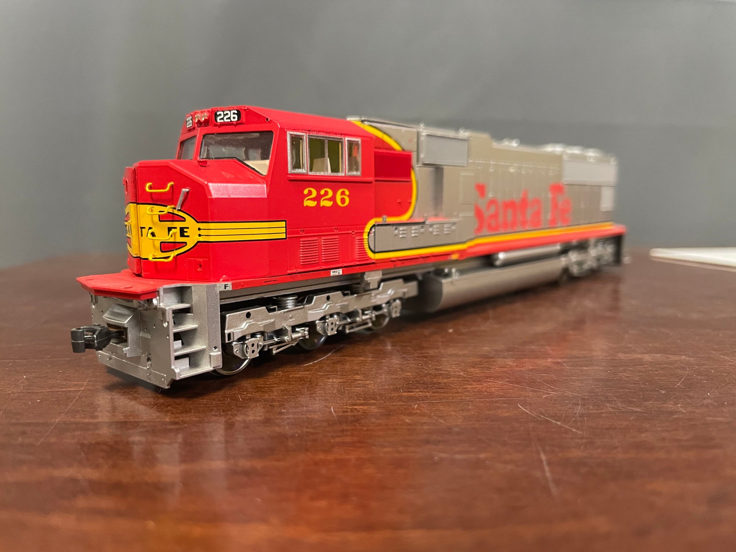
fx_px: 553
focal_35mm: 26
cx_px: 368
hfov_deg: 67.3
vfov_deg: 53.1
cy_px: 276
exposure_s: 1/60
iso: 500
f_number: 1.6
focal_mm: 4.2
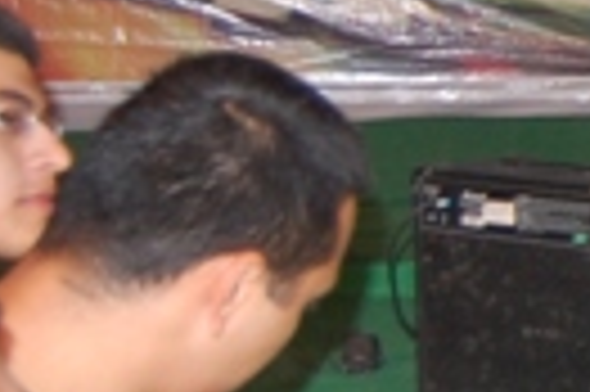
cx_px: 1383
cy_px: 36
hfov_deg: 9.2
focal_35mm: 202
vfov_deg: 6.8
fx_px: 3306
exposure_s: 1/60
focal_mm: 22
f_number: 3.8
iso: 450
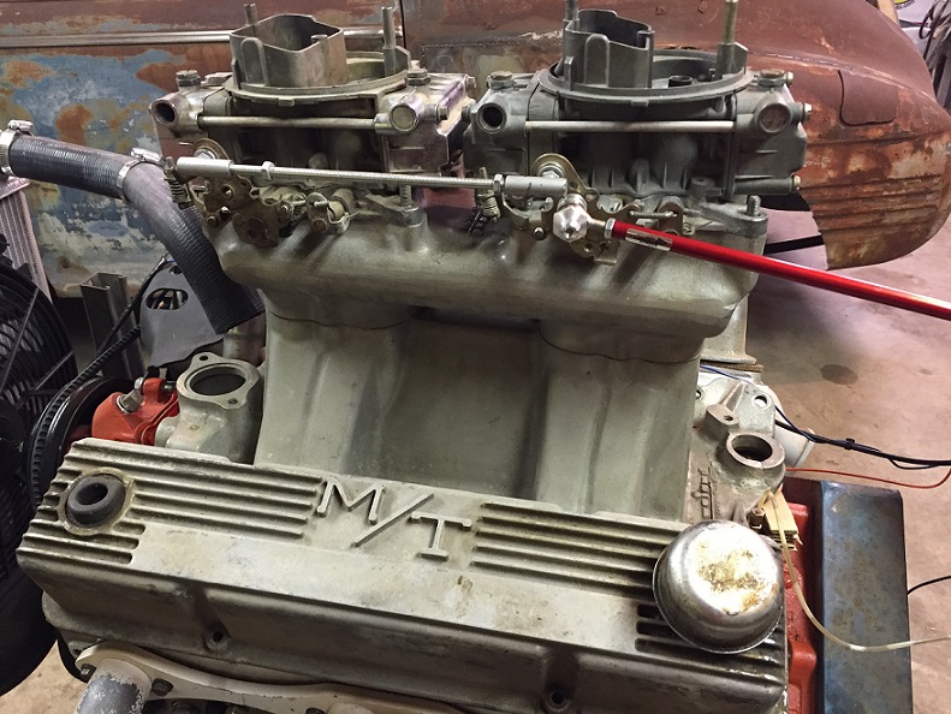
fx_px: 797
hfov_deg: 61.6
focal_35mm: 29
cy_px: 357
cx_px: 476
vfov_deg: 48.3
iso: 250
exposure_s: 1/24
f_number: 2.2
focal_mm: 4.15
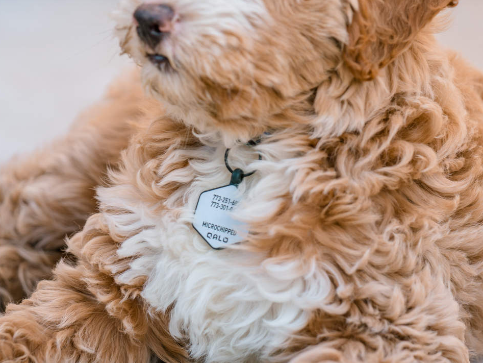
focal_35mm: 340
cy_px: 156
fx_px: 4746
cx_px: 227
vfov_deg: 4.4
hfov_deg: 5.8
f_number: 3.2
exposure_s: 1/60
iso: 100
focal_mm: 158
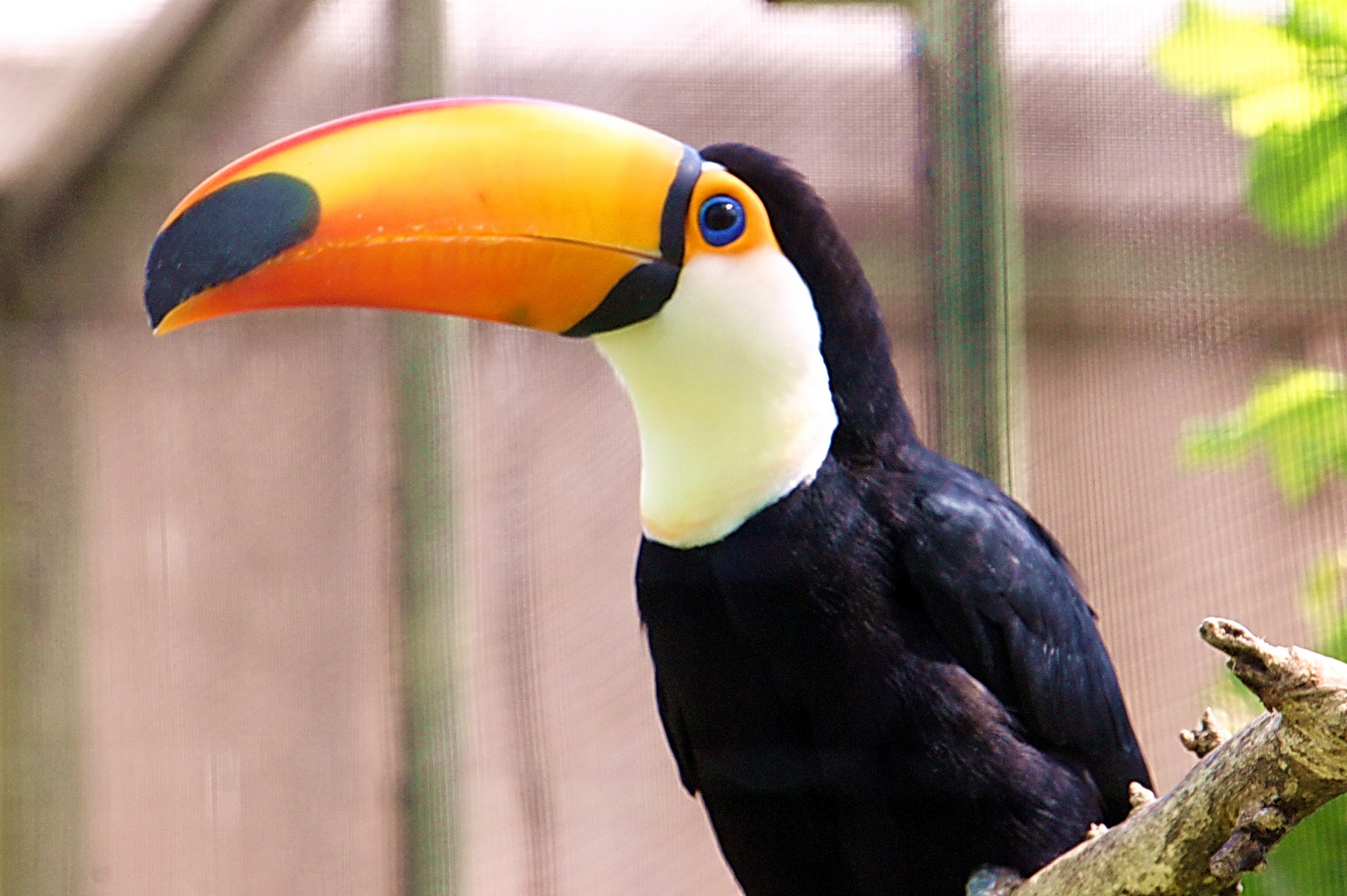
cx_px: 674
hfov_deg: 6.5
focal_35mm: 315
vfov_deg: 4.4
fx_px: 11779
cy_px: 448
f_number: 6.3
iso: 1600
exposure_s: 1/125
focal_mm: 210
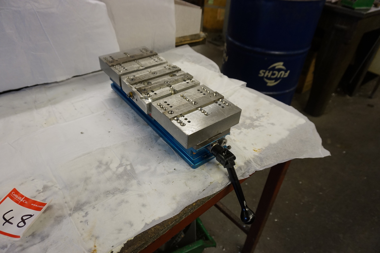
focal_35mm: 24
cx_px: 190
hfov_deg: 73.7
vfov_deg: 53.1
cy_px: 126
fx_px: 253
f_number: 4
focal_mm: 16
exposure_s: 1/60
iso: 640
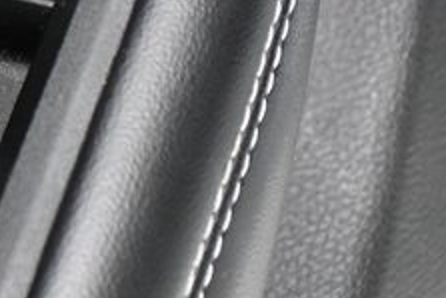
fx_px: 2727
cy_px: -69
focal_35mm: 220
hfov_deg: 9.2
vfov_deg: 6.2
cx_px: -68
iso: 3600
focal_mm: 32
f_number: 4
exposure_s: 1/60
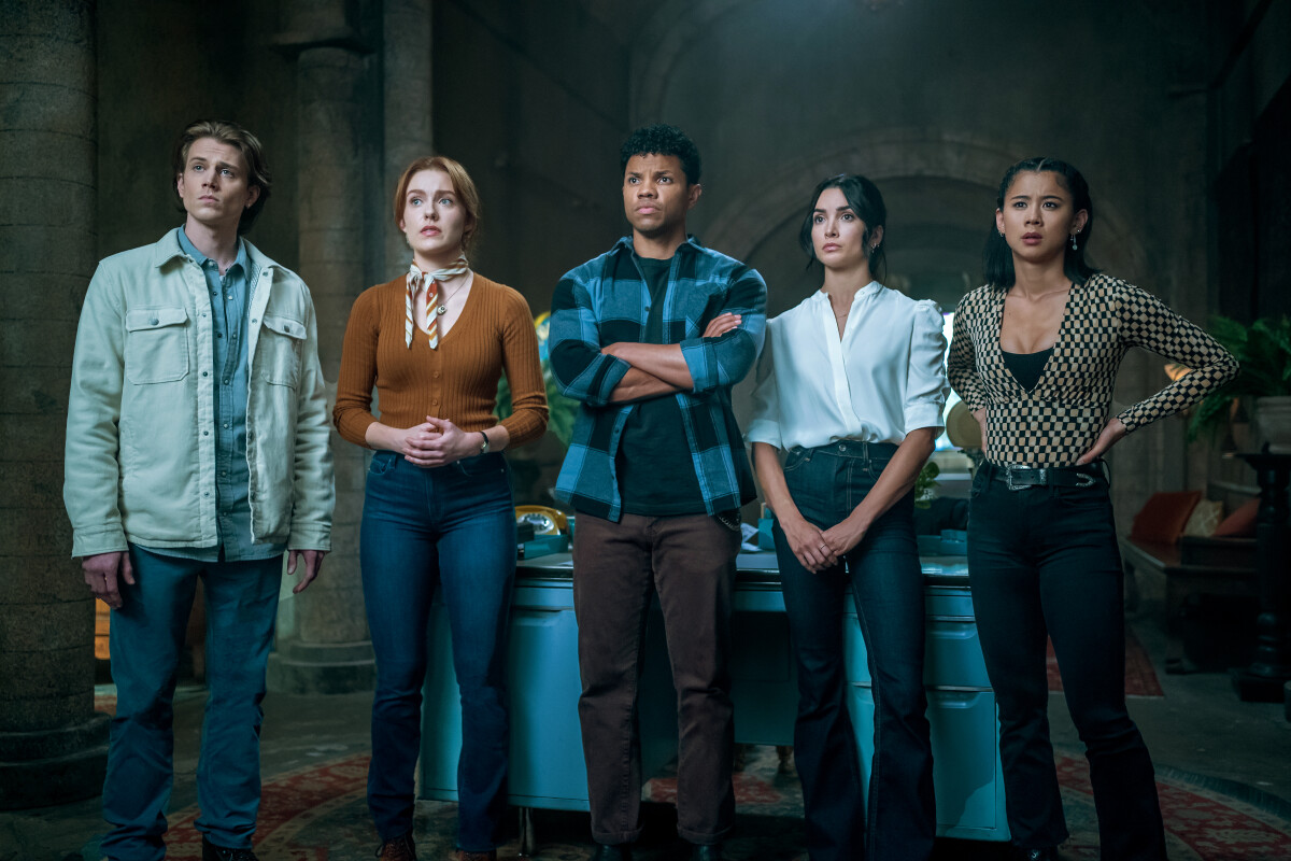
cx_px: 646
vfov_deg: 37.9
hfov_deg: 54.4
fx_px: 1255
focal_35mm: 35
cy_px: 430
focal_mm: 35
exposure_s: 1/200
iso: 3200
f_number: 2
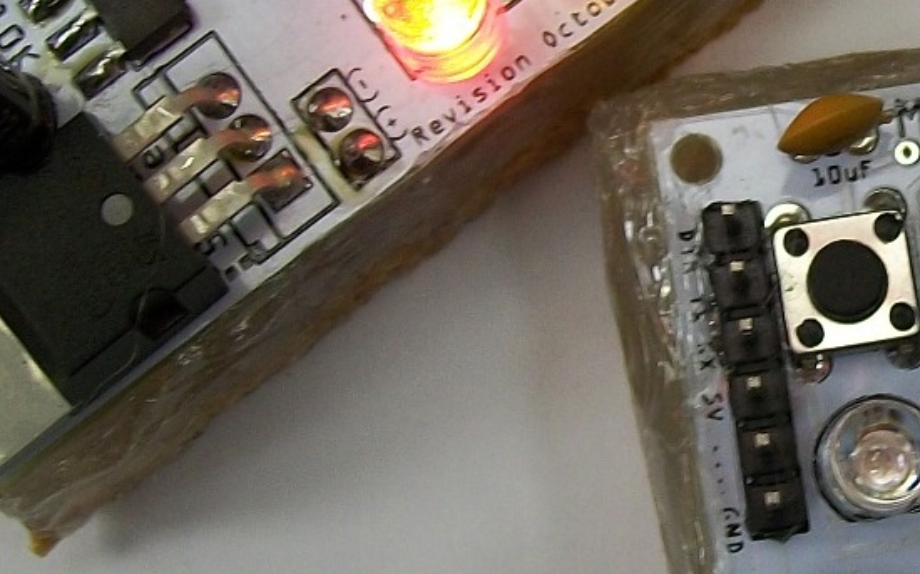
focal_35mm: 100
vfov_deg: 13.1
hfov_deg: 20.3
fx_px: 2506
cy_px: 218
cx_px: 861
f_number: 2.7
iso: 85
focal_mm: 6
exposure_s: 1/30
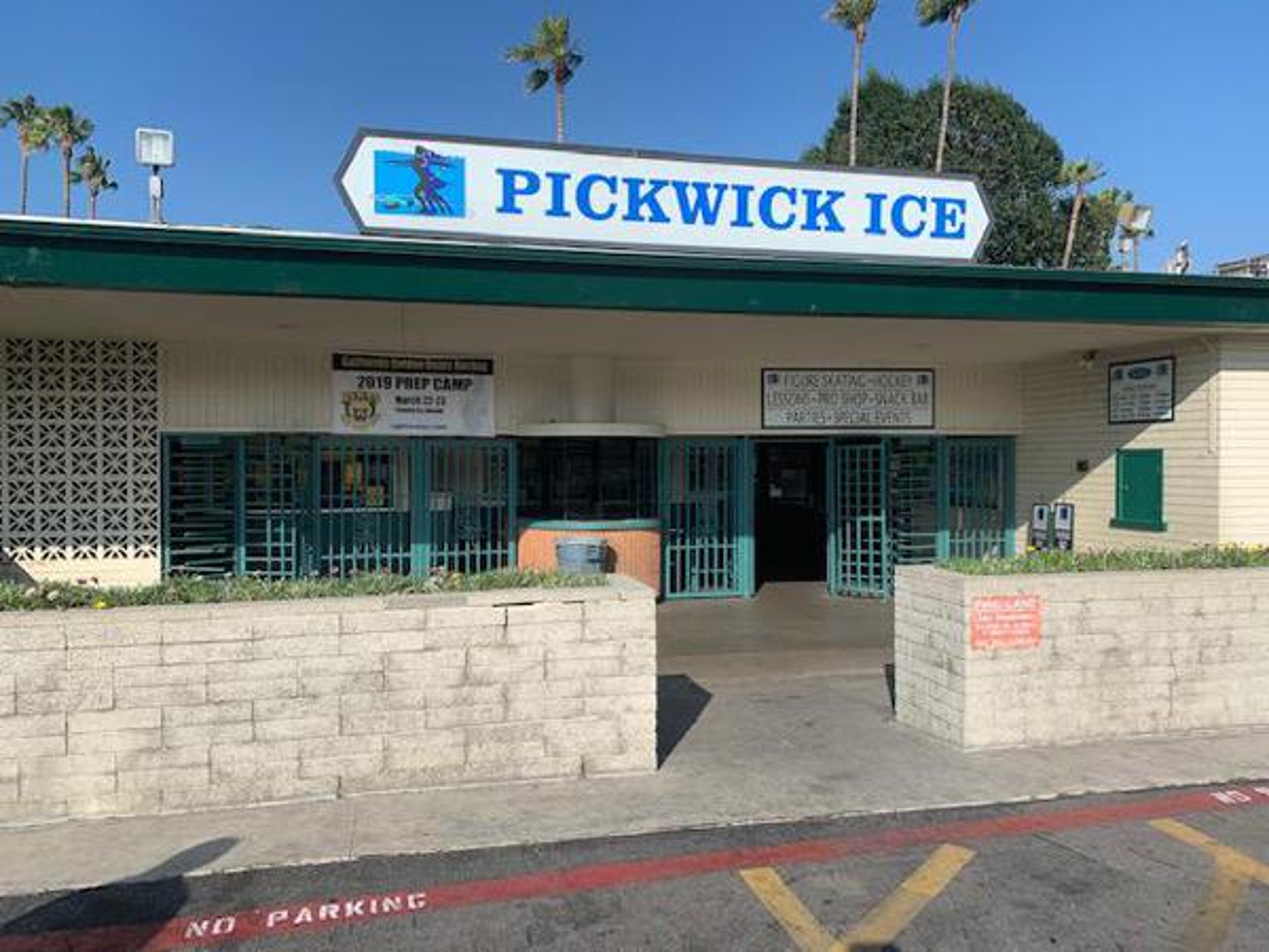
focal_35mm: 26
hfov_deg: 67.3
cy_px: 476
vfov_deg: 53.1
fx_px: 953
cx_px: 634
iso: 25
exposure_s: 1/2160
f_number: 1.8
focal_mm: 4.25
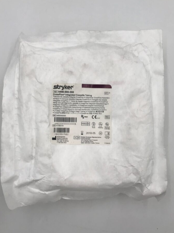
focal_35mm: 32
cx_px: 81
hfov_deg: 44.1
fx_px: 214
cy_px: 113
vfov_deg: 56.8
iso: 25
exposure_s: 1/60
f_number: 1.8
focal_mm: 3.99
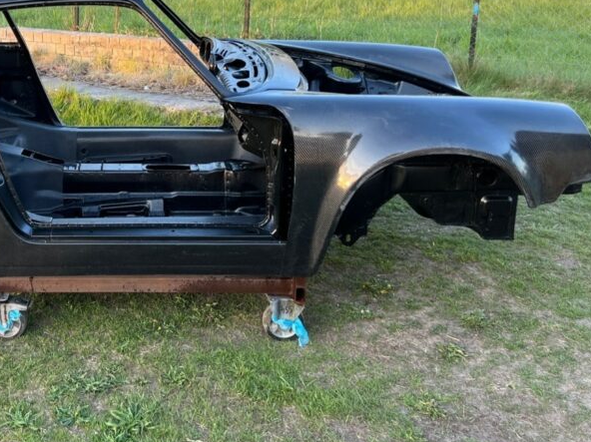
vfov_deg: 31.5
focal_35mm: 45
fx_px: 768
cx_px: 133
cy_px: 101
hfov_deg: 40.6
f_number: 1.5
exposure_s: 1/129
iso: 50
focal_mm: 5.7
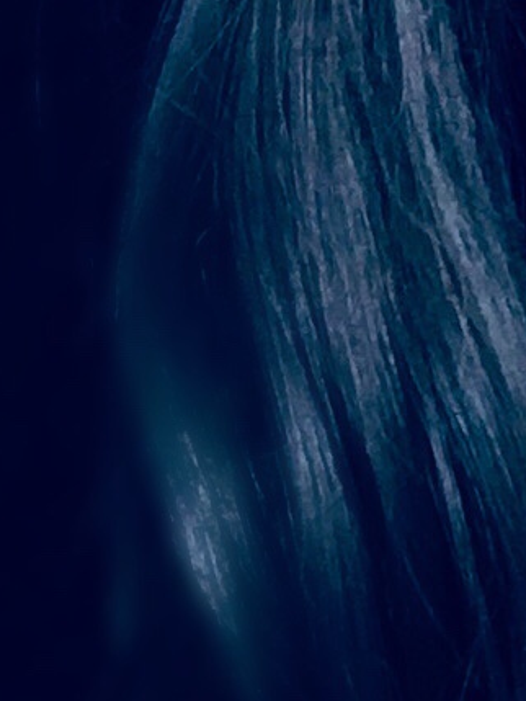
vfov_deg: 13.3
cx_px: 825
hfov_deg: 9.7
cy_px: 467
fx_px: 2997
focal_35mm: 148
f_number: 2.2
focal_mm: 2.65
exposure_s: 1/15
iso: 160
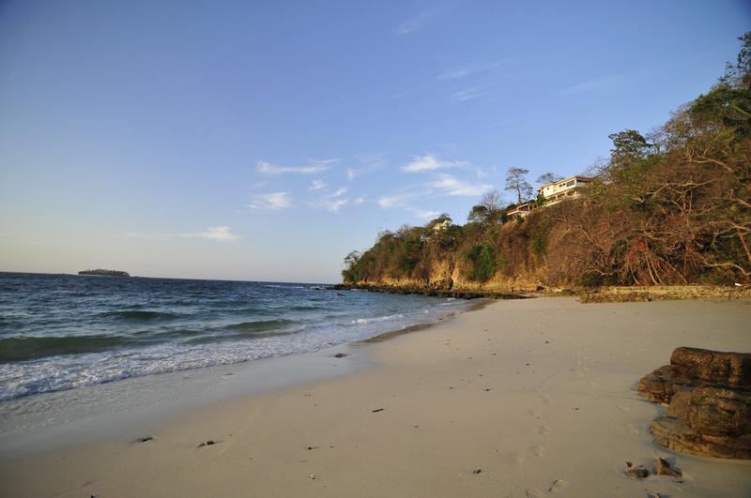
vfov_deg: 71.9
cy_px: 249
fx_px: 344
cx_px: 376
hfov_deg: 95.1
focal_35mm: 16
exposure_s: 1/800
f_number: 2.8
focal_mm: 11
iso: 400
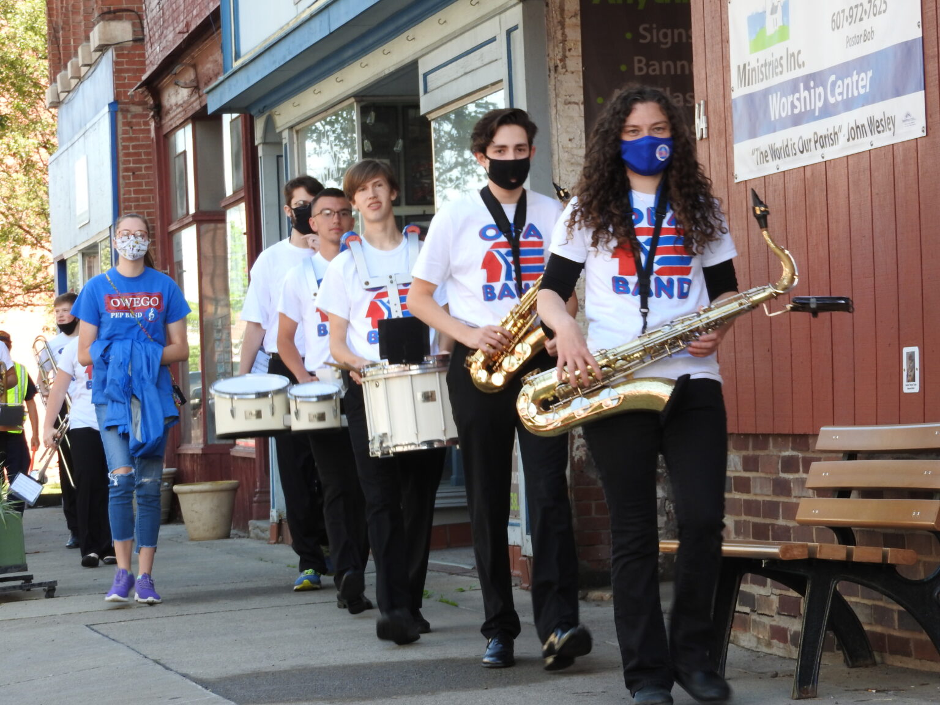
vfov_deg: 11.9
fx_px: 3394
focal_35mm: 125
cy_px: 352
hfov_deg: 15.8
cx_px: 470
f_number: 5
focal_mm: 22.4
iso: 100
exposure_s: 1/60
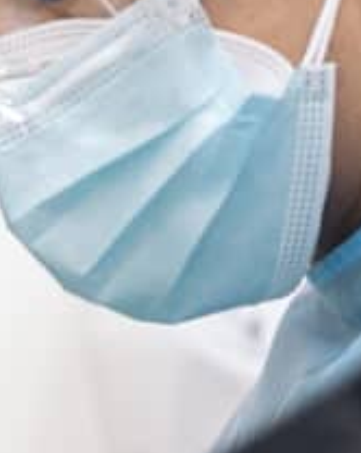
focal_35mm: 243
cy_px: 732
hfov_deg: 6.1
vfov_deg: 7.8
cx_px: -424
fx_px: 3250
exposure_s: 1/200
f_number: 1.8
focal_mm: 35
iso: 320
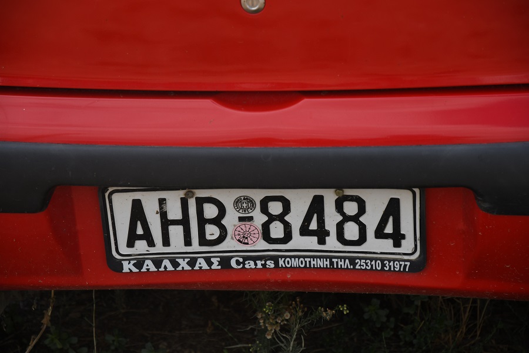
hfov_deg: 17.1
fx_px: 1763
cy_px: 176
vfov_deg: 11.4
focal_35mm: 120
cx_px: 264
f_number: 4.5
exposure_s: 1/1250
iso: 200
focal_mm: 80
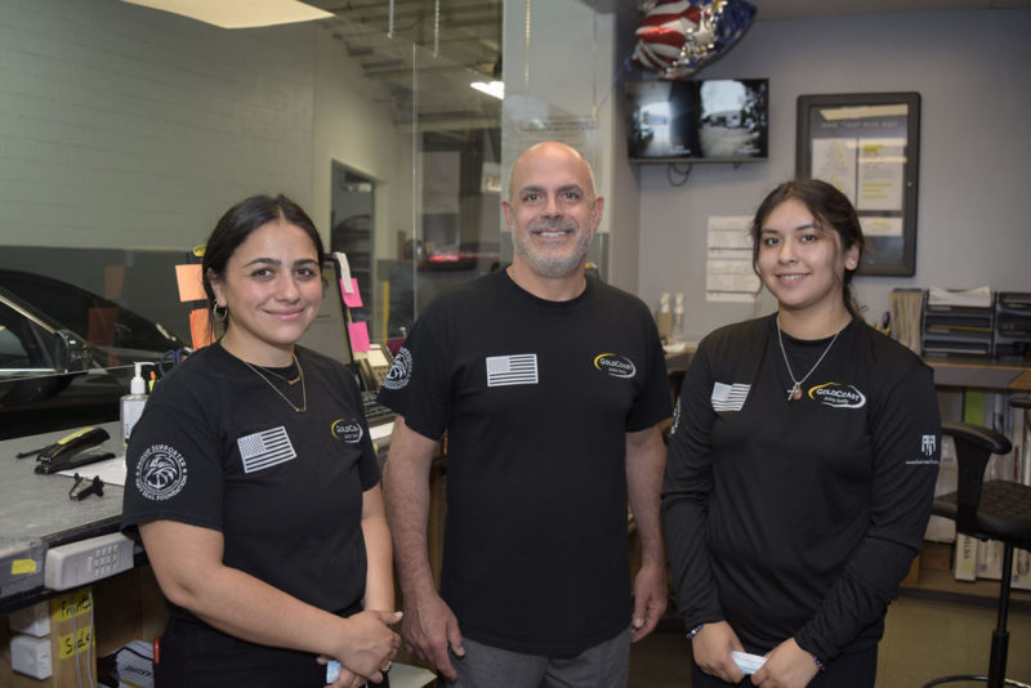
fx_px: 1003
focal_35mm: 35
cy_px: 344
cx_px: 516
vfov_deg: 37.9
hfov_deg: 54.4
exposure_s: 1/50
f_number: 5.6
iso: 400
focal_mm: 35
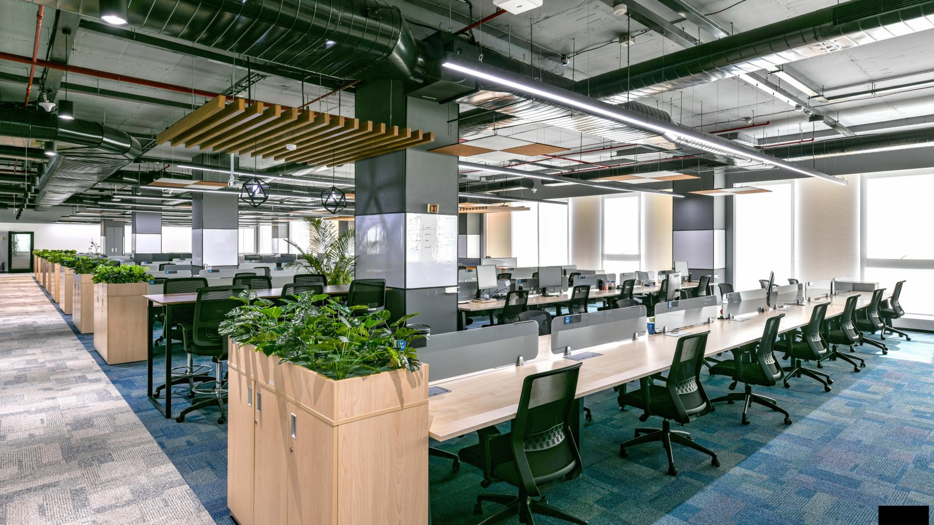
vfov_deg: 53.6
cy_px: 249
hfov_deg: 83.8
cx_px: 468
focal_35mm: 21
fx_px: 520
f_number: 9
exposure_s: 1/2.5
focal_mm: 20
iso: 31
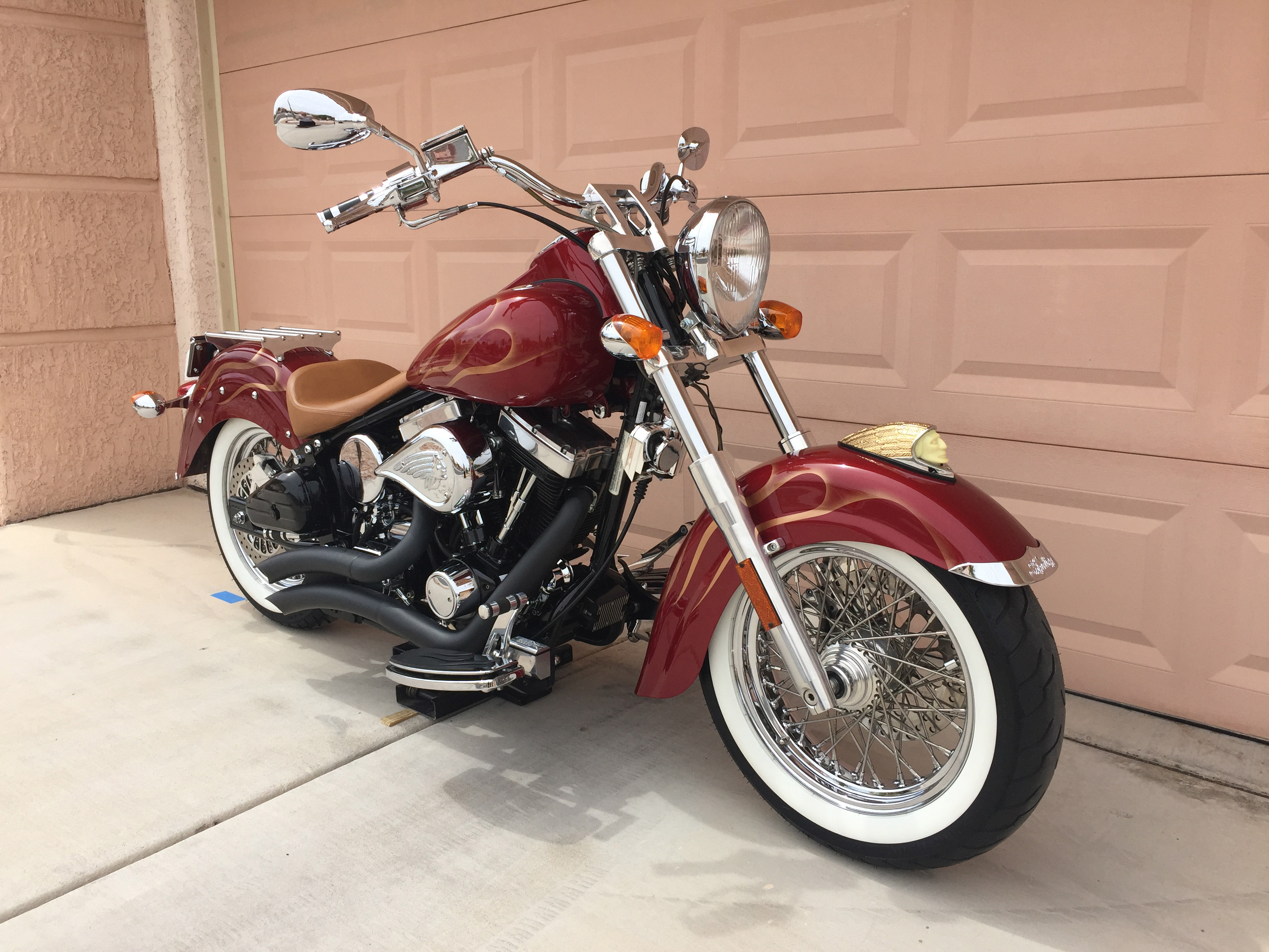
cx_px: 634
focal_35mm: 29
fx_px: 1063
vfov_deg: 48.2
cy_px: 476
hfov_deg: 61.7
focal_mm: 4.15
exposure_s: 1/1799
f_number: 2.2
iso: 32
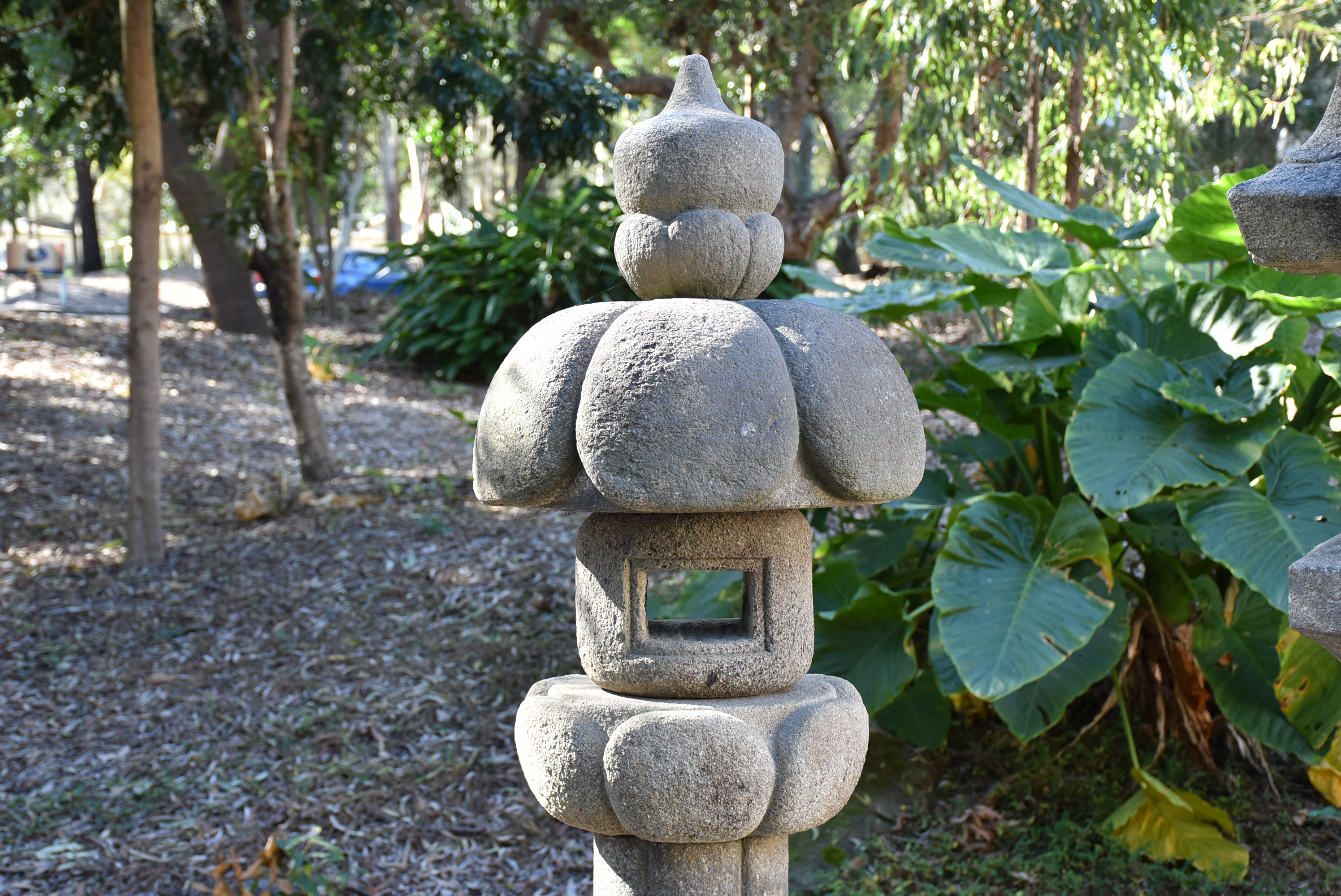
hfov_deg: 31.9
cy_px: 448
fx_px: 2348
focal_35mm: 63
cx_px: 670
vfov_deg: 21.6
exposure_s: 1/125
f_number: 5.6
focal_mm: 42
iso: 400
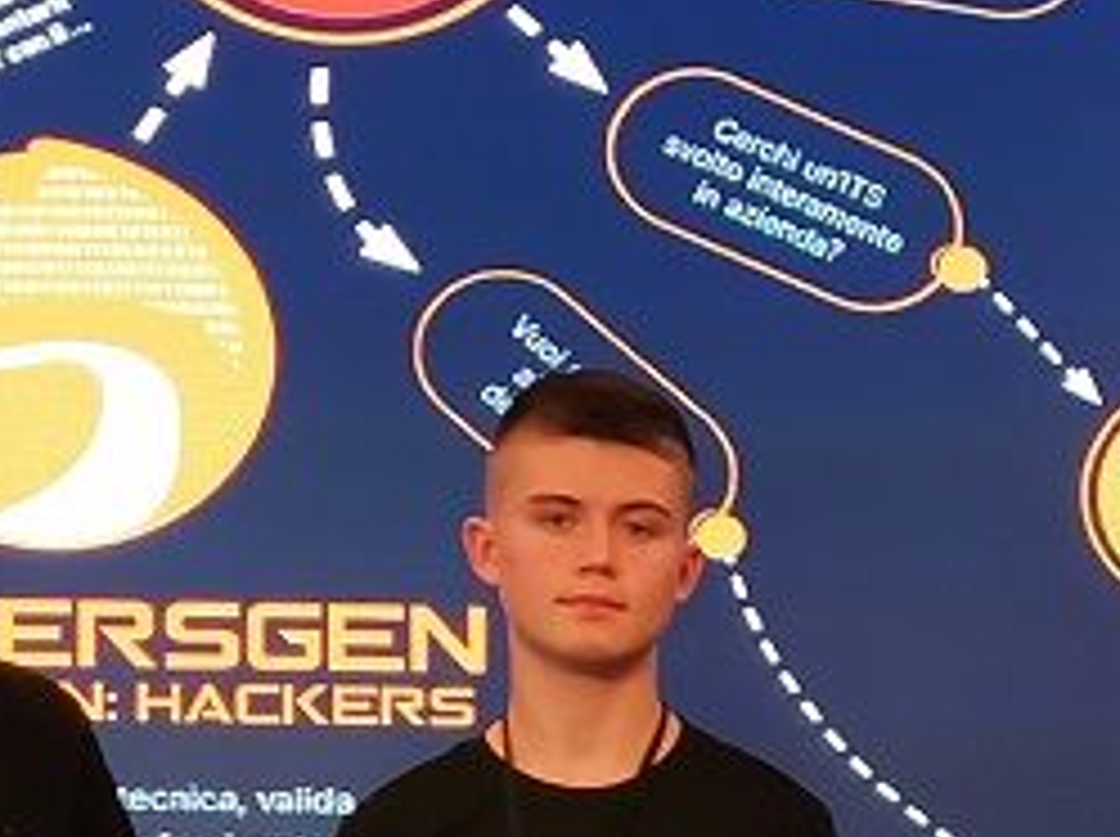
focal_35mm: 140
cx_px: 1300
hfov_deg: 13.8
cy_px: 999
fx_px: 4523
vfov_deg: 10.4
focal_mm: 4.66
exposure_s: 1/100
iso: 80
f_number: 1.4
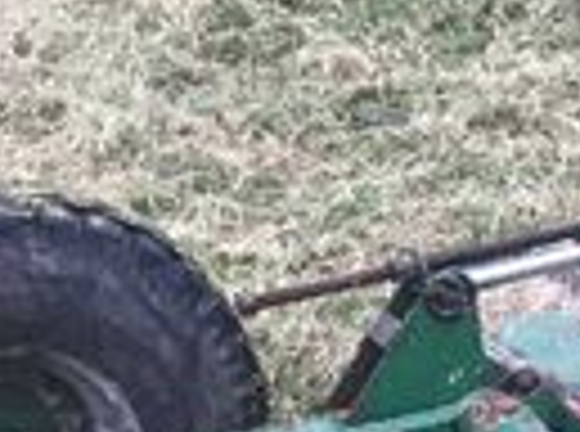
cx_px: 1200
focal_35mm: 154
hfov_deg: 11.5
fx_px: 2573
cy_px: 675
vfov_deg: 9.3
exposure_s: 1/25
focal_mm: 3.99
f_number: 1.8
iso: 40
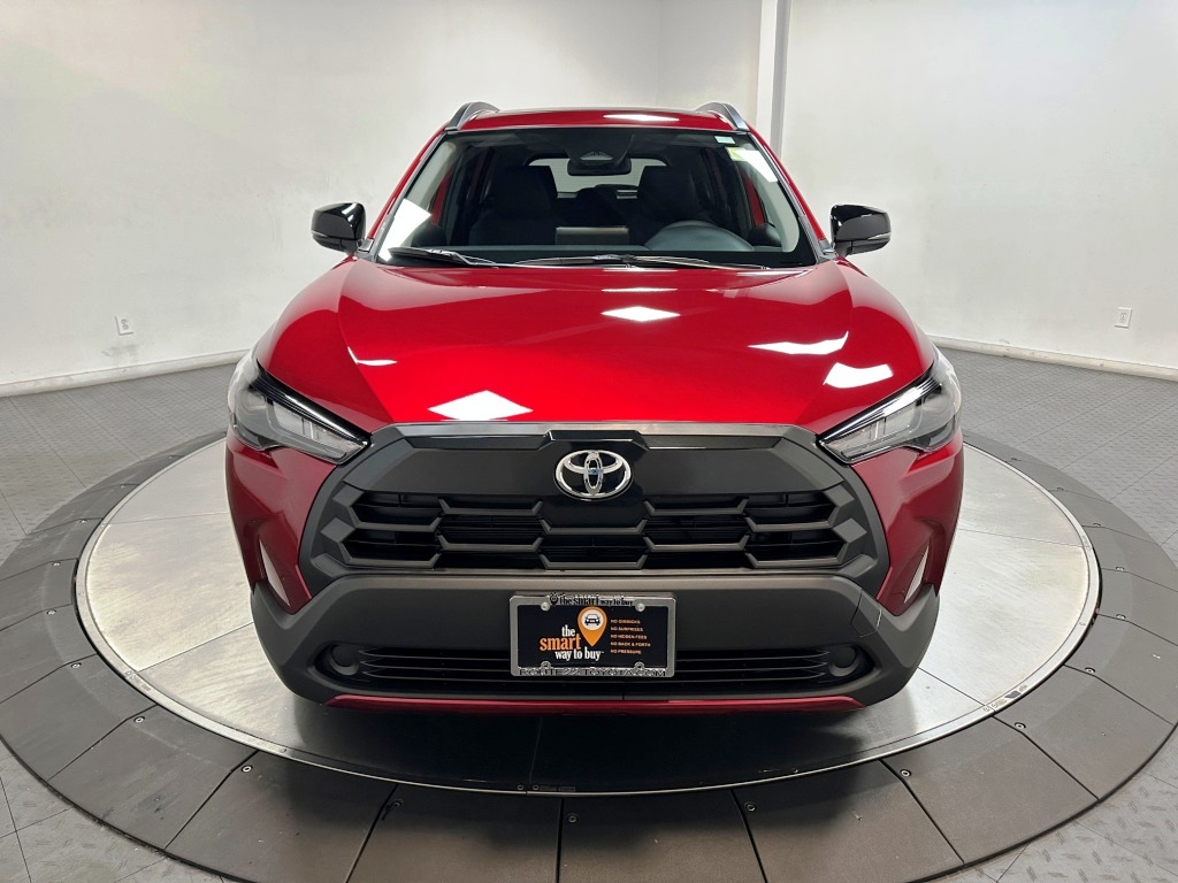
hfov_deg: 71.6
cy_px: 442
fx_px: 817
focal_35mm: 24
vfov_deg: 56.8
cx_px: 589
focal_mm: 6.86
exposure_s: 1/60
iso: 320
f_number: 1.78
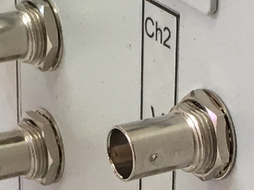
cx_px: 112
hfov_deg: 9.1
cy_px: 335
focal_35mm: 218
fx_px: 1600
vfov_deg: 6.7
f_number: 2.2
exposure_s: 1/33
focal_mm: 4.15
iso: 25
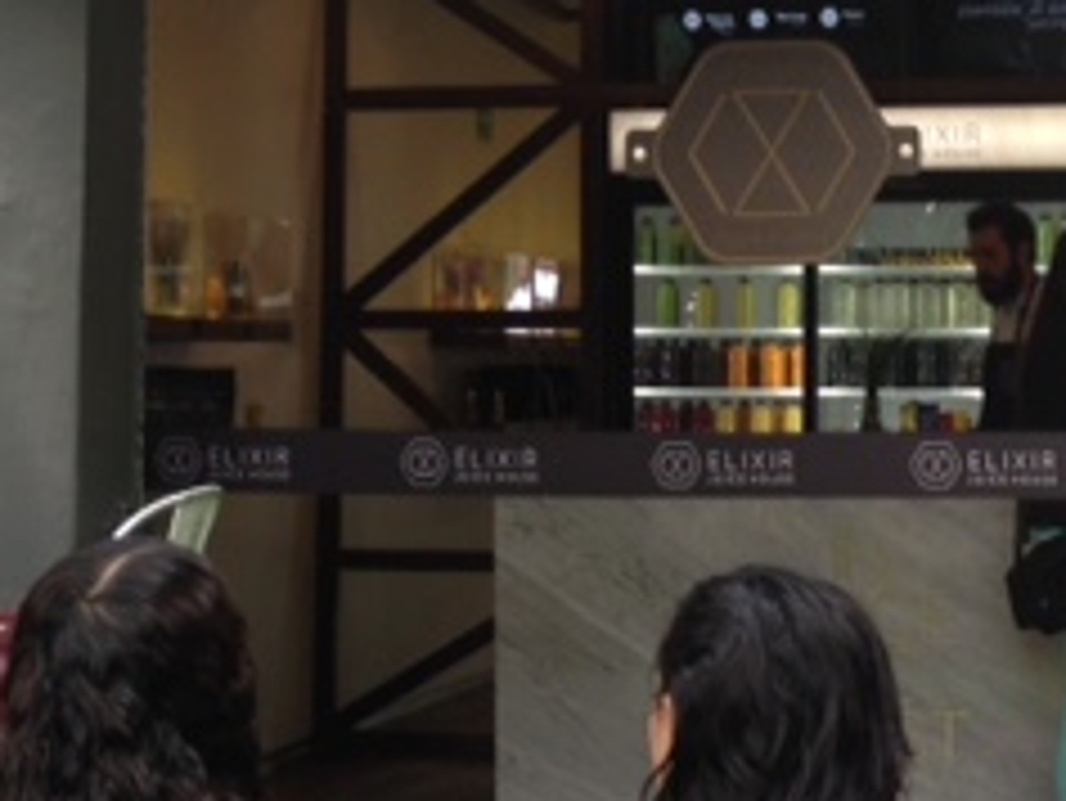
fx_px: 2742
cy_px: 324
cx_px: 711
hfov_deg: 21.9
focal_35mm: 89
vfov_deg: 16.6
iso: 50
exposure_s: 1/20
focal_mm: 4.12
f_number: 2.4
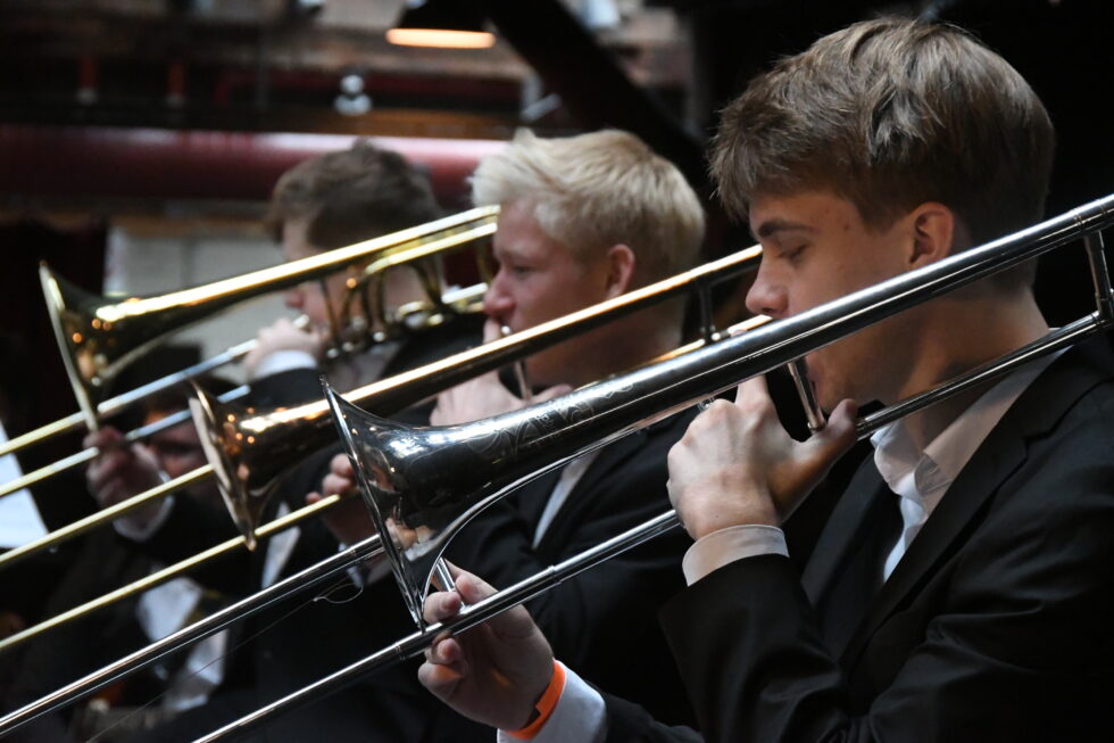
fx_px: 4409
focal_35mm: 142
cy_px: 372
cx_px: 557
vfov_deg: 9.6
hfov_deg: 14.4
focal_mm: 95
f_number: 9
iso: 12800
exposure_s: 1/320
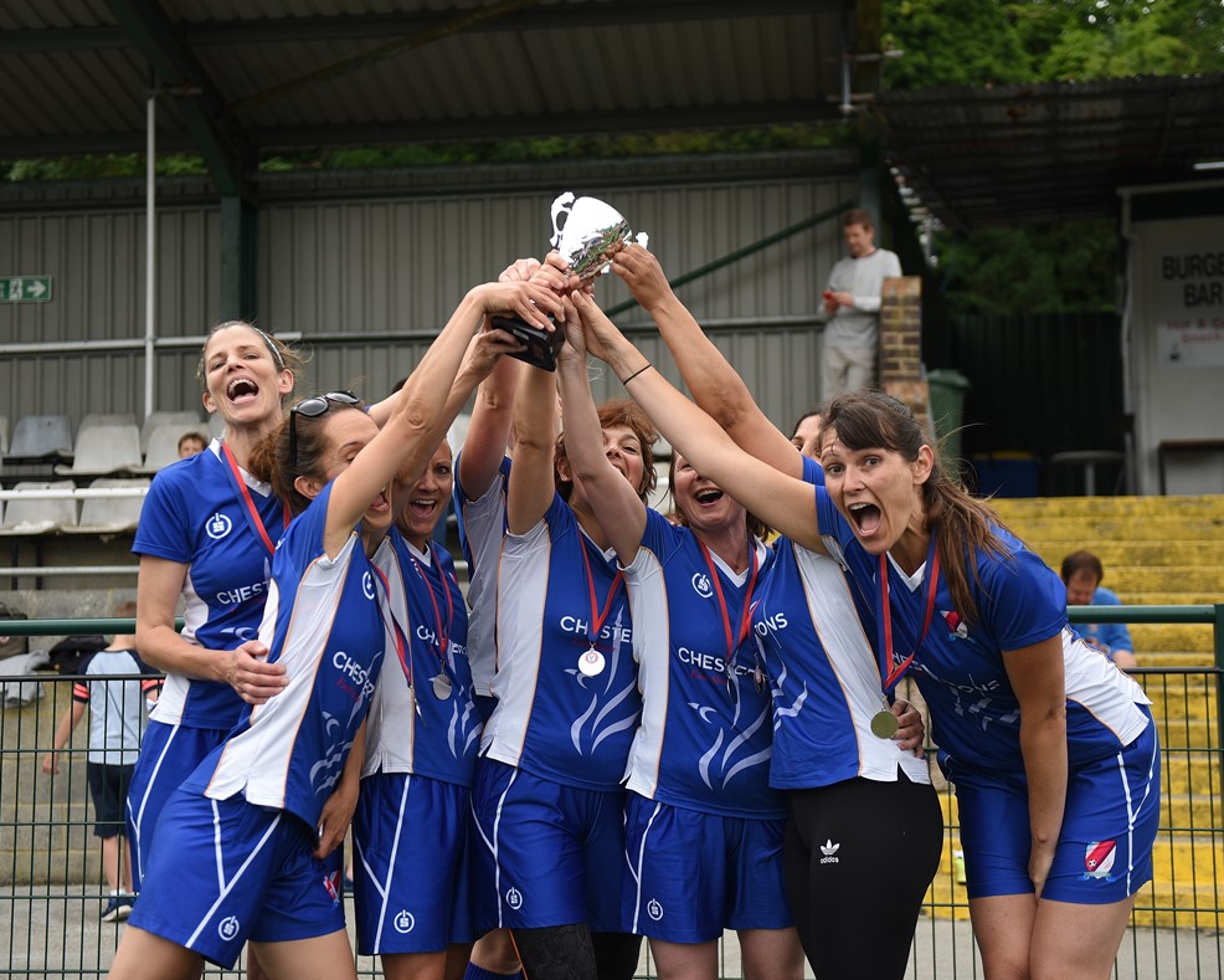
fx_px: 1993
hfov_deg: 34.1
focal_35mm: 55
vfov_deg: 27.6
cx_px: 609
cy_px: 490
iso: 200
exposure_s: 1/1600
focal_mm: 48
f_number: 2.8
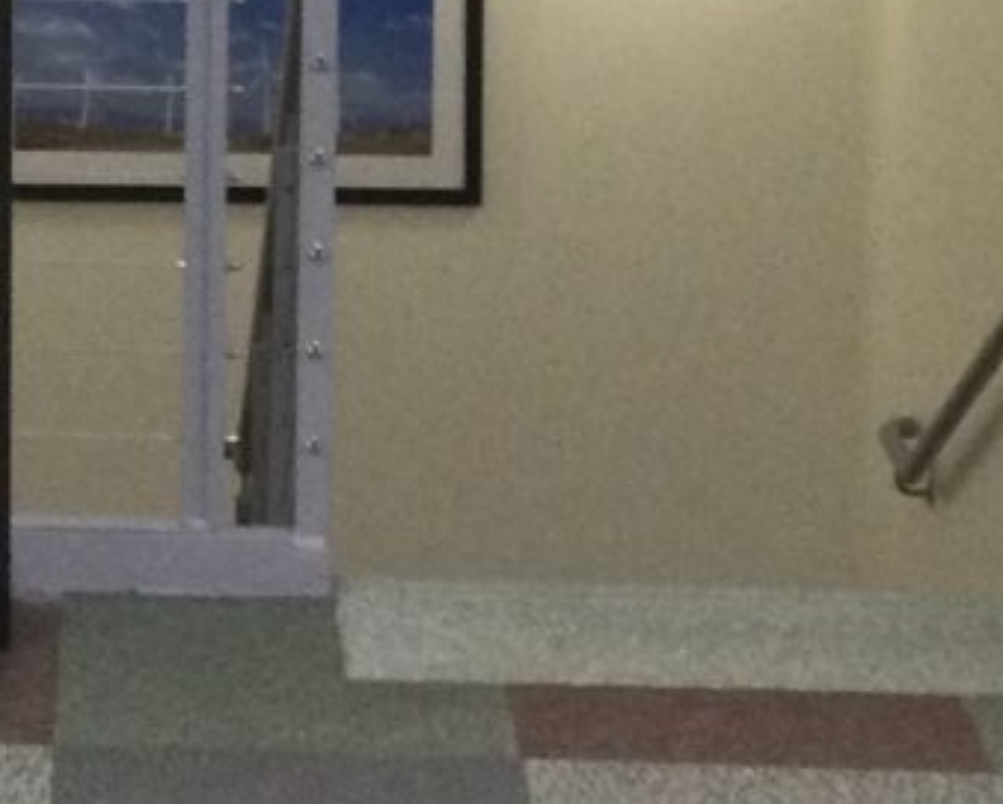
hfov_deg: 11.8
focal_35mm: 161
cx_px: -139
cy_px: -409
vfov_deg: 9.3
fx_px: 4783
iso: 80
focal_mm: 3.3
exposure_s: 1/30
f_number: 2.4
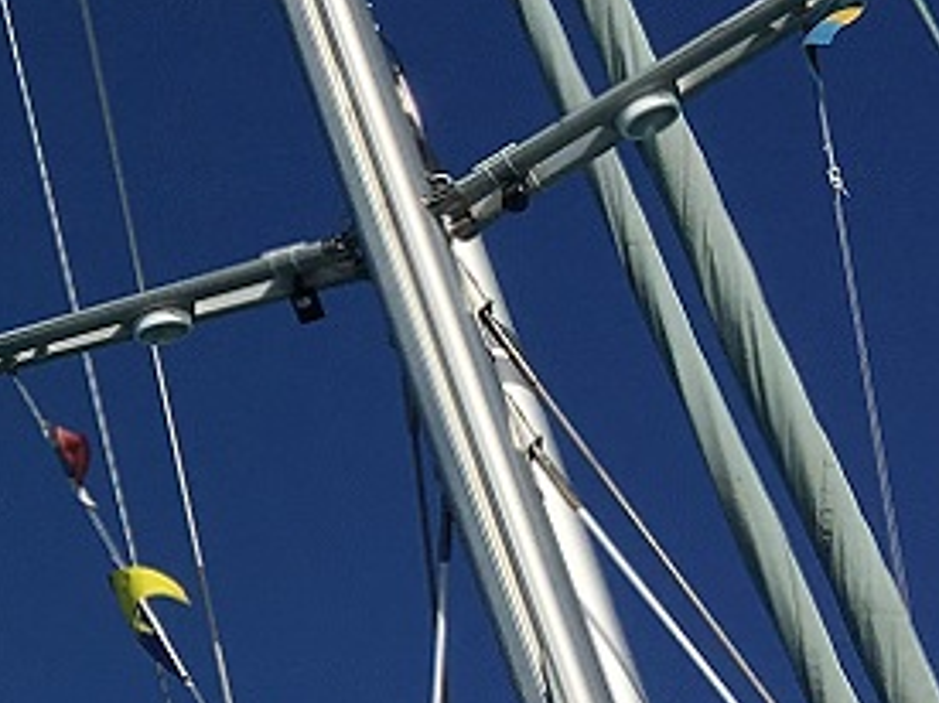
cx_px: -1011
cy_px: 601
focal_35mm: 146
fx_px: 3959
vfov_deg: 10.1
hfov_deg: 11.9
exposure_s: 1/6410
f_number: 2.2
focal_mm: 4.15
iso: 25
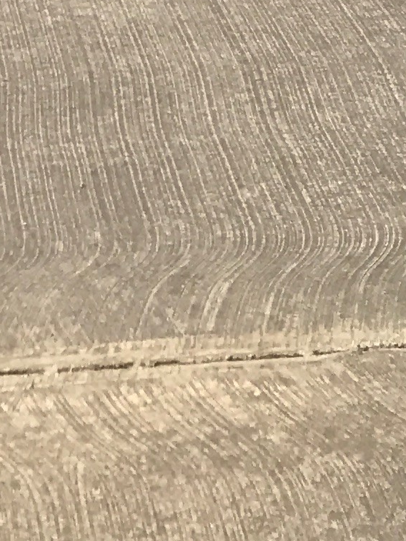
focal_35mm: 149
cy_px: -737
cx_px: 207
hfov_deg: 10.0
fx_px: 2331
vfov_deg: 11.2
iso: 20
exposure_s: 1/3690
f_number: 1.8
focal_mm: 3.99
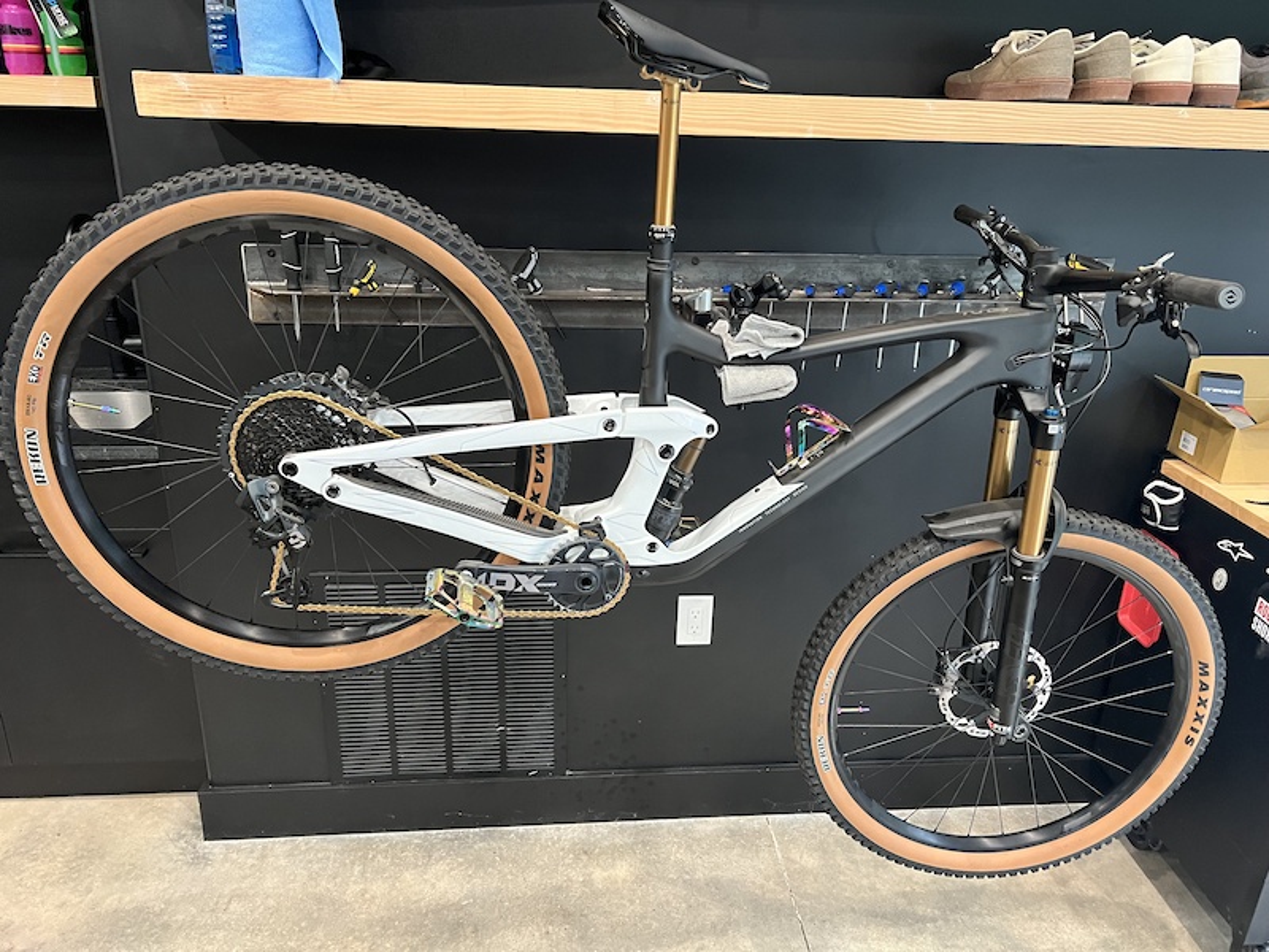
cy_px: 476
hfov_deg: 67.3
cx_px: 634
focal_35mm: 26
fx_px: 953
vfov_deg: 53.1
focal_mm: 5.7
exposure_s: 1/60
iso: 500
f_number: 1.5
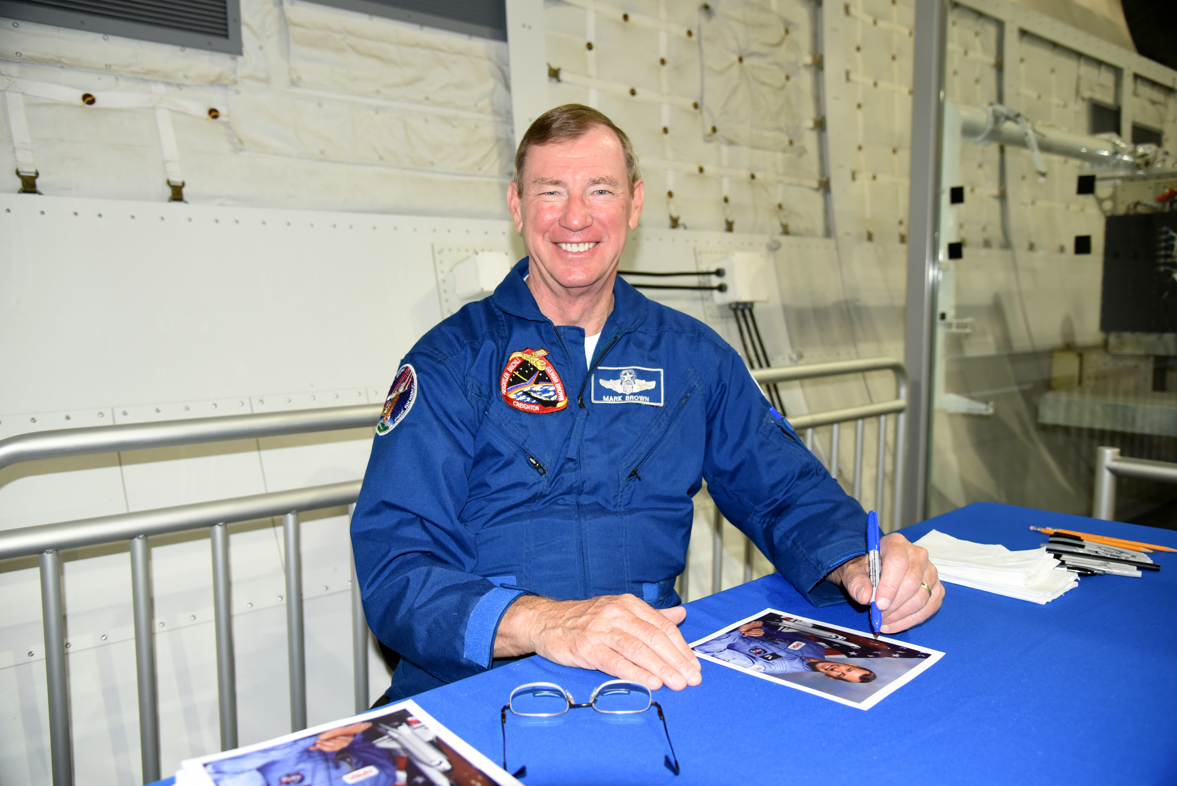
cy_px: 393
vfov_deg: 43.6
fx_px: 981
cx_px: 588
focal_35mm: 30
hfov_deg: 61.9
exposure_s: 1/200
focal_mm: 30
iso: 2000
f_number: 4
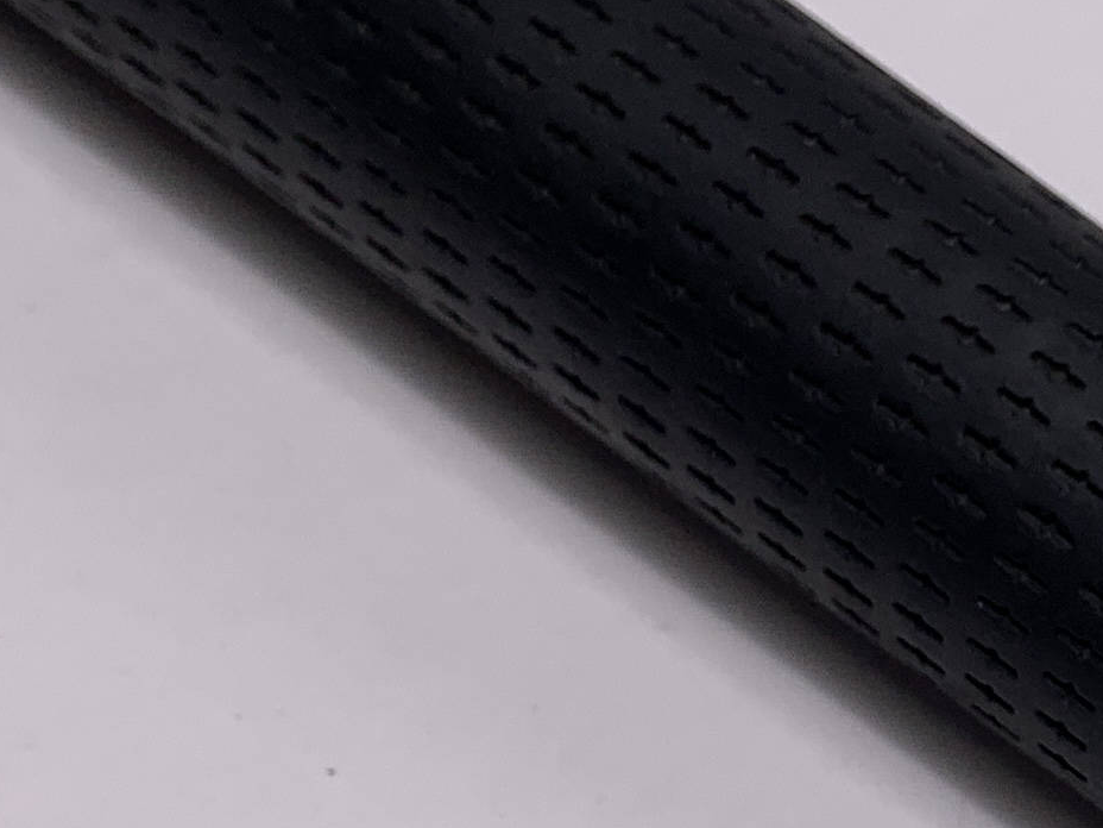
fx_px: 3601
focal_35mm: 113
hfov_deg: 16.2
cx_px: 1564
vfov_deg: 12.9
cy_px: 821
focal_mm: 4.25
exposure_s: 1/452
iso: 25
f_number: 1.8
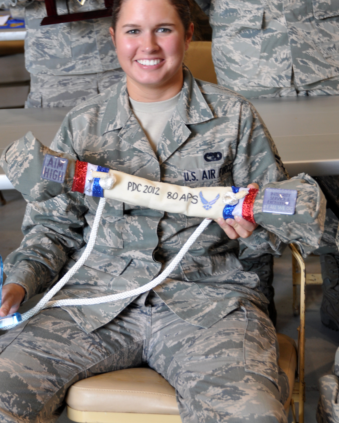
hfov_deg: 16.0
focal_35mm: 96
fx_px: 1204
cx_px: 145
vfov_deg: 19.9
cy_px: 168
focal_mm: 46
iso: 360
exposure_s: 1/30
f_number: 5.6
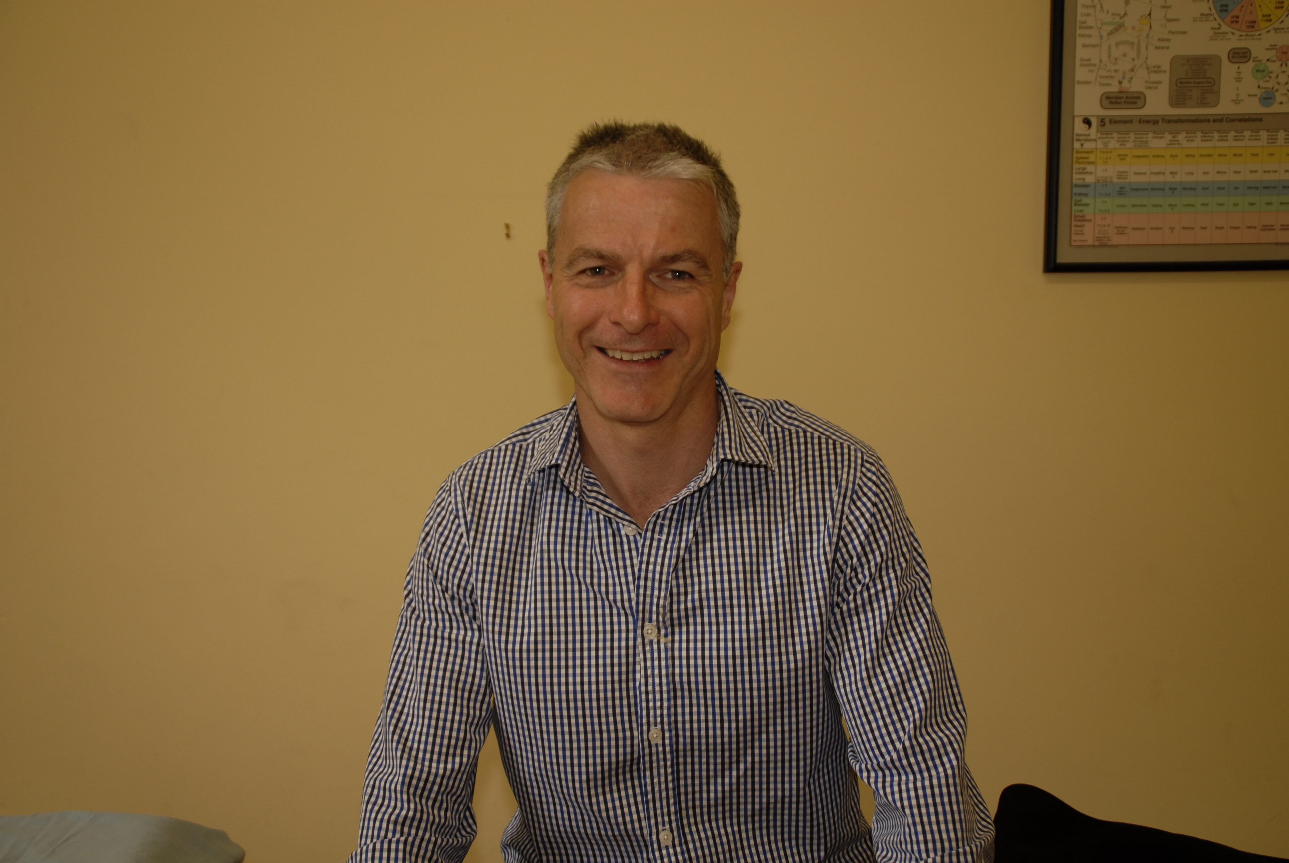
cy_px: 432
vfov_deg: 35.6
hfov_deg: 51.2
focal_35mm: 38
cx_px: 644
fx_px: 1344
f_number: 3.8
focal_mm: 25
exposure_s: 1/60
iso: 200
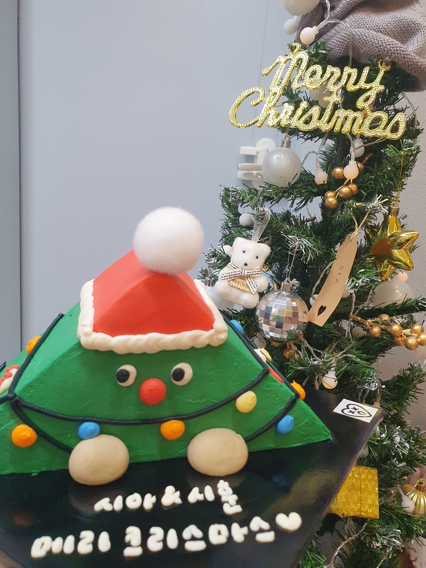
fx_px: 427
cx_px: 213
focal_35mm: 26
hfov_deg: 53.1
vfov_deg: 67.3
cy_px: 284
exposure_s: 1/120
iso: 250
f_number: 2.4
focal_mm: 4.32
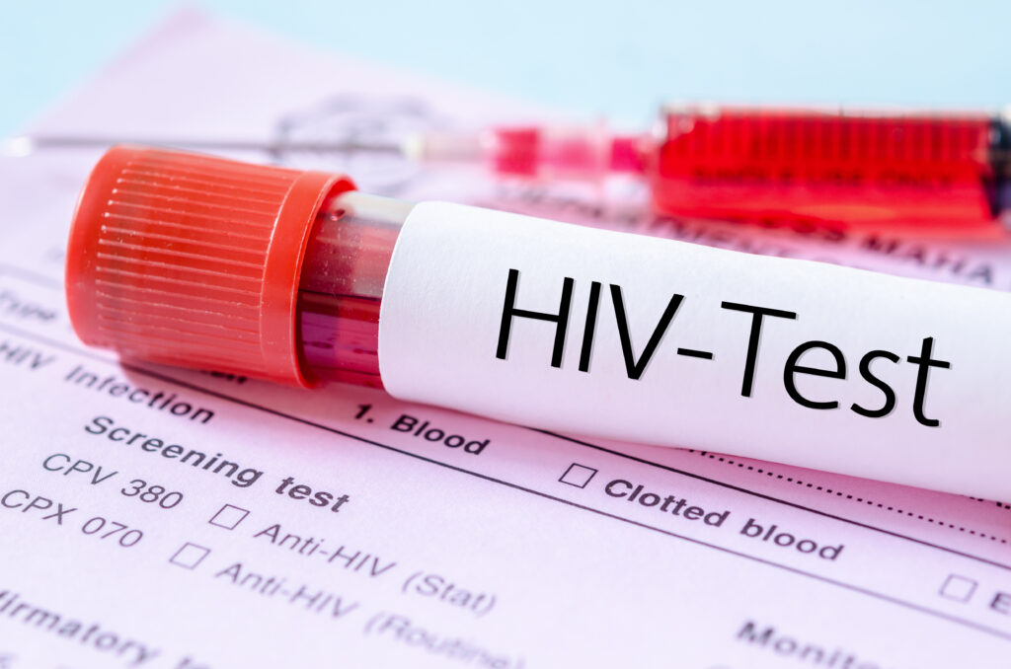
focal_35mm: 90
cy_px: 334
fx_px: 2522
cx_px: 506
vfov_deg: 15.1
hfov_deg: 22.7
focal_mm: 60
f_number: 6.3
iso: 160
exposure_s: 1/8
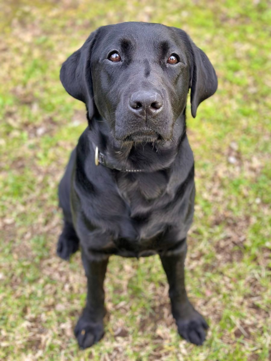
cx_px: 136
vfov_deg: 39.7
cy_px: 180
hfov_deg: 30.3
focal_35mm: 48
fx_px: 501
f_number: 1.78
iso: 100
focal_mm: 6.86
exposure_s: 1/158
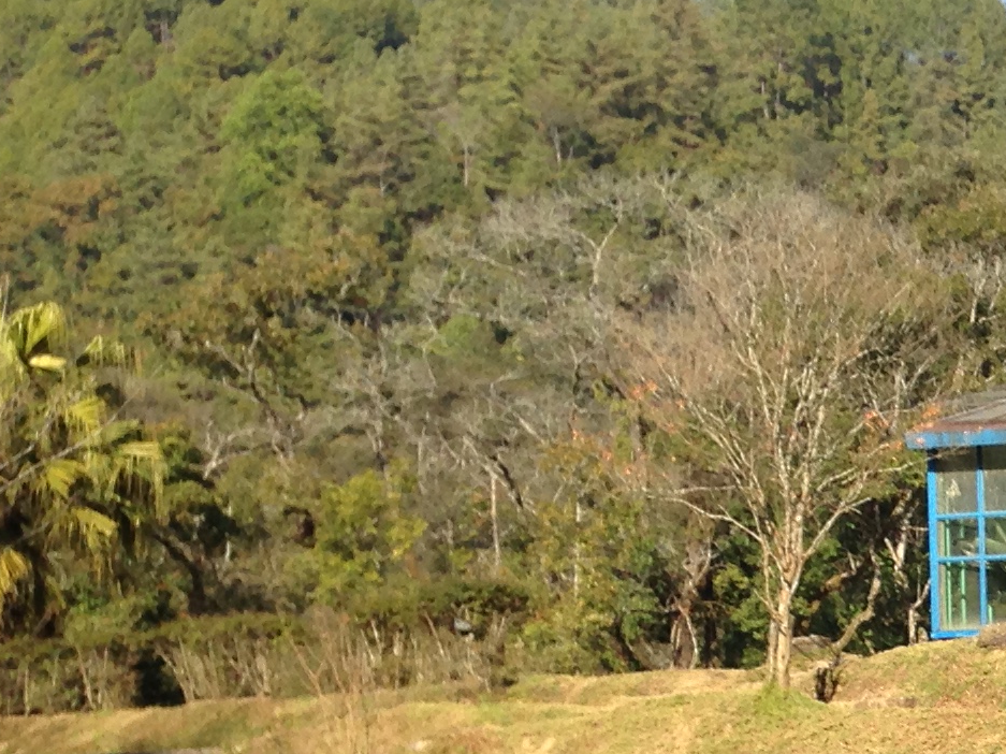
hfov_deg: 15.2
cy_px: 781
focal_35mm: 115
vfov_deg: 12.7
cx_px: 1702
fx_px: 3341
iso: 50
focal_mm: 4.12
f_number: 2.4
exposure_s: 1/834
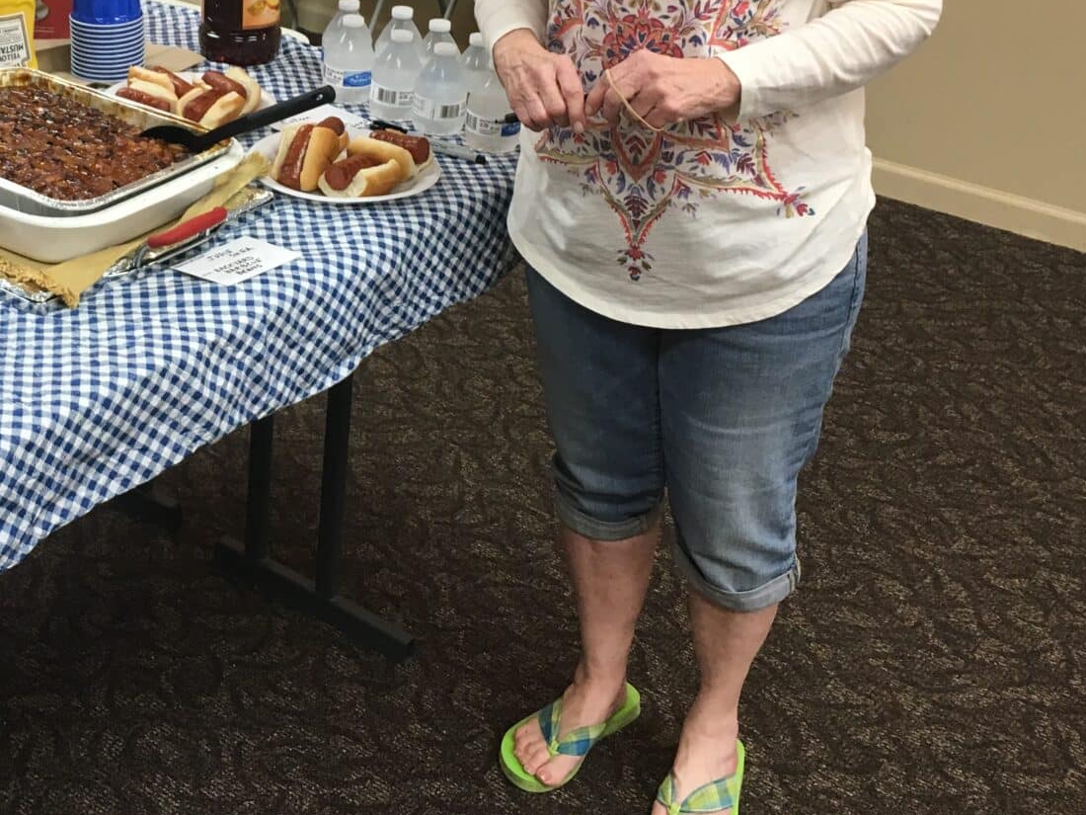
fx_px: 1694
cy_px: 164
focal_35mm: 54
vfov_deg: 26.5
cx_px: 221
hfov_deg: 34.5
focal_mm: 4.15
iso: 40
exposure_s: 1/30
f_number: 2.2
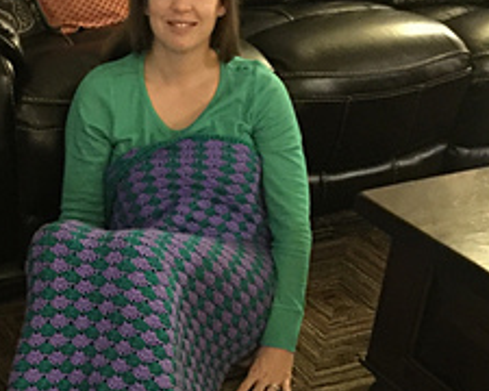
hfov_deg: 29.4
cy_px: 356
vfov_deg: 23.5
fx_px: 912
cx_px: 99
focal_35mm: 63
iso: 500
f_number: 2.2
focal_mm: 4.15
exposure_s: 1/4
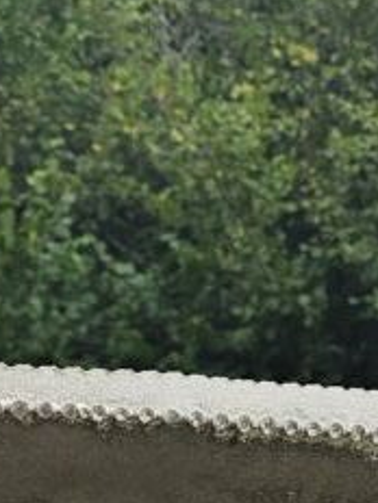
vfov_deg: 13.5
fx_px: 1733
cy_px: 1084
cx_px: 111
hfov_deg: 12.4
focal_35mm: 119
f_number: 1.7
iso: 20
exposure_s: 1/393
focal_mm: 6.3
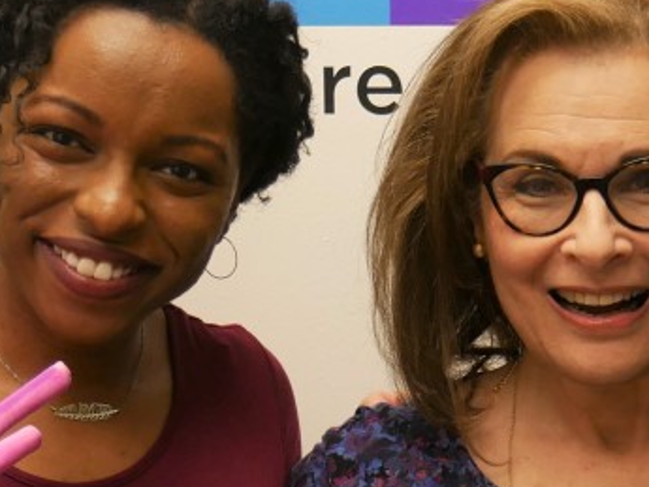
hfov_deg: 15.5
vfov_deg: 11.7
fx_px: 2363
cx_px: 561
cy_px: 456
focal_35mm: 126
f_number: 4
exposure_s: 1/60
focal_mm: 17
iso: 500
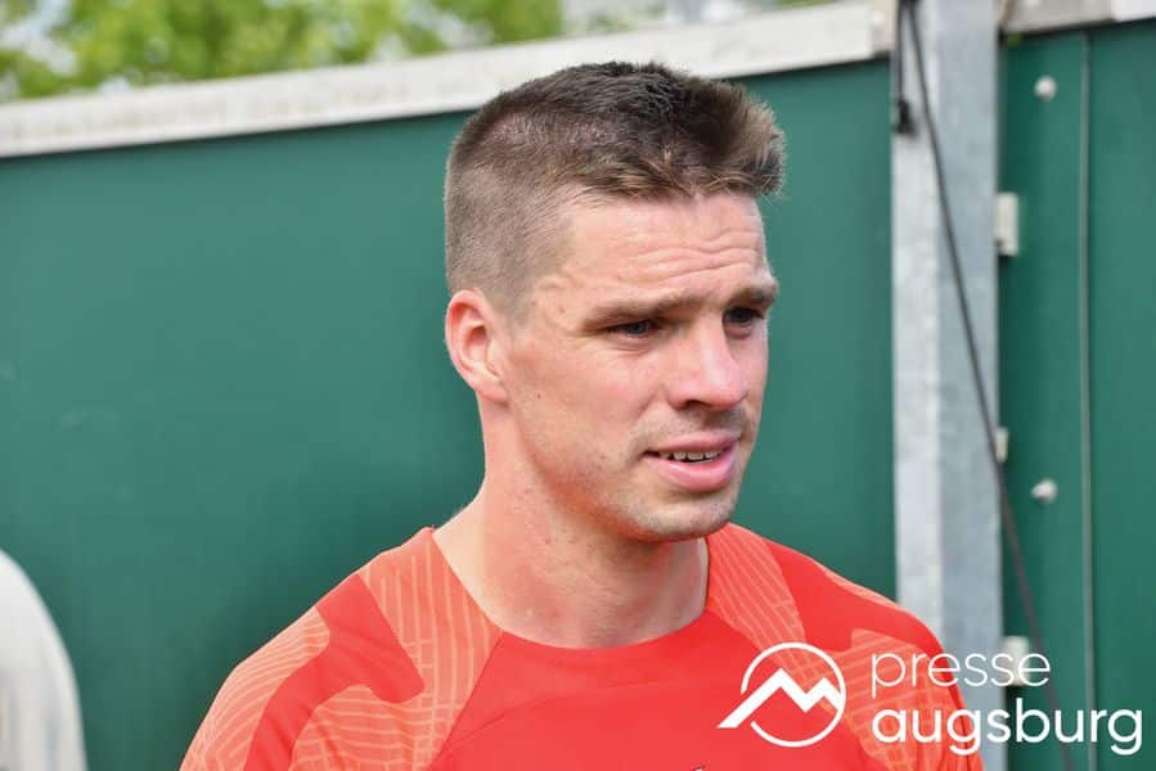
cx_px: 578
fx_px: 5300
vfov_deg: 8.3
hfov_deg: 12.4
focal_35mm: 165
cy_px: 386
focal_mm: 110
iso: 640
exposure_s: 1/800
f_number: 9
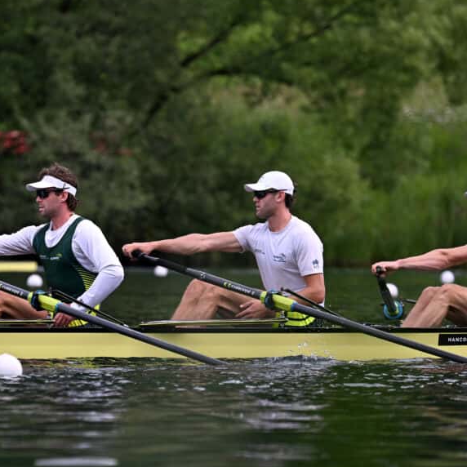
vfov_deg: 3.1
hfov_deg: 3.1
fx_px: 8715
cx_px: 135
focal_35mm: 571
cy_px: 226
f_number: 6.3
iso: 500
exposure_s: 1/1000
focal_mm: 320
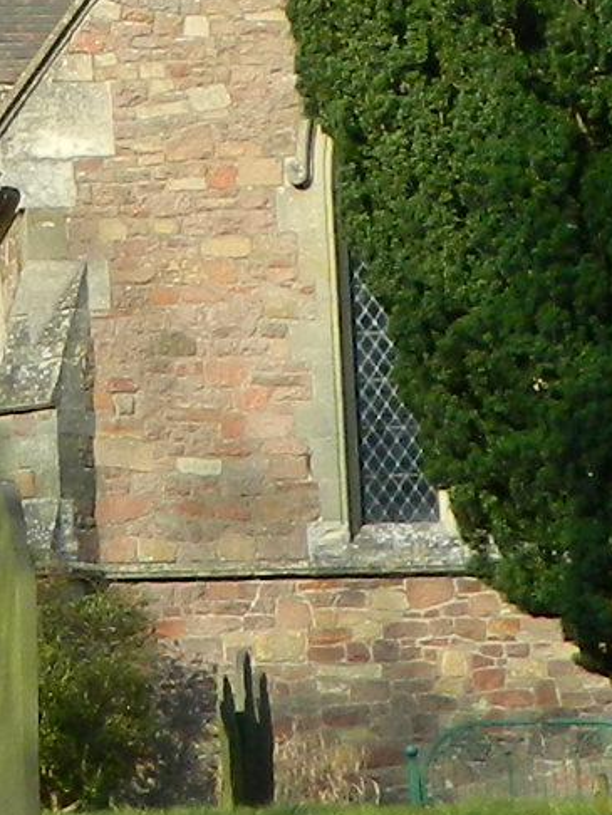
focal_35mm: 235
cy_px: -371
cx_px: -297
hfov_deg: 6.3
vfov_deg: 8.3
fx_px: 5535
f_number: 3.3
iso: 80
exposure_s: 1/500
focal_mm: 6.2
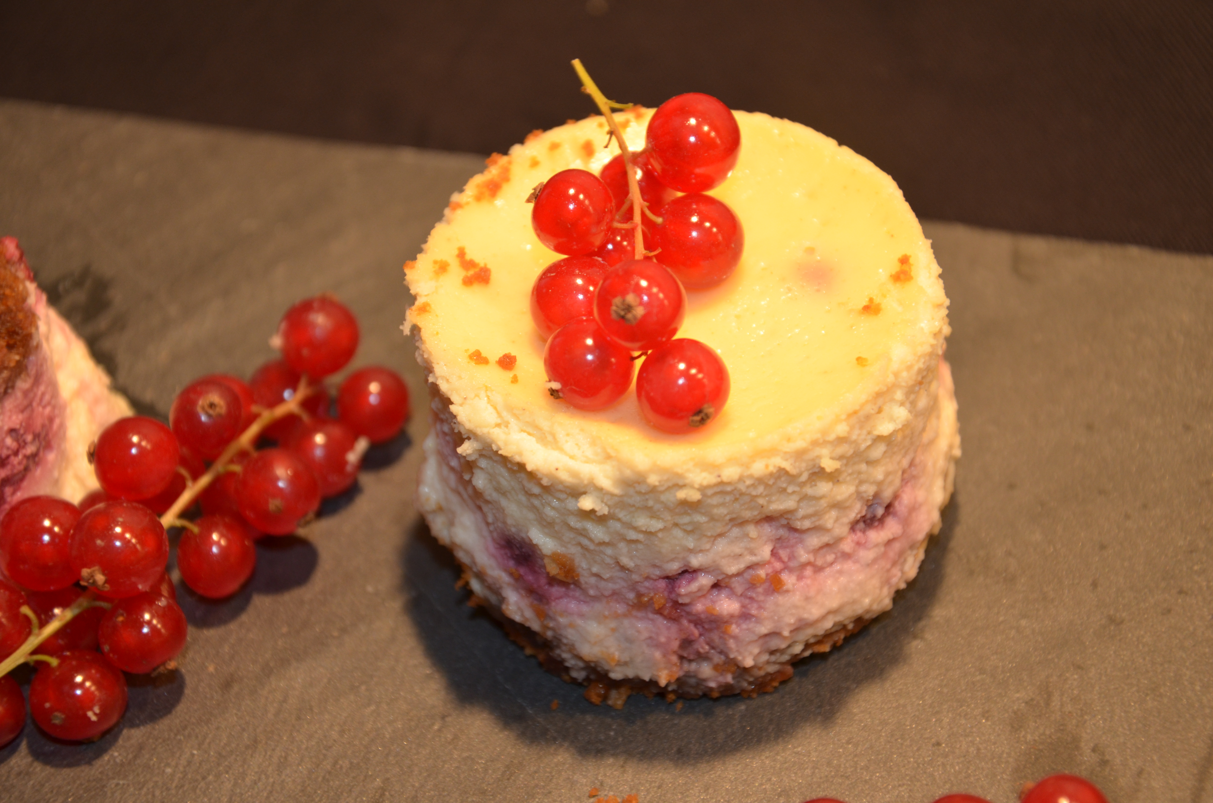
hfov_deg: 22.0
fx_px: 3127
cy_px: 402
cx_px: 606
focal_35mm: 93
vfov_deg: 14.6
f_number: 5.3
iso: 450
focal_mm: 62
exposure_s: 1/15
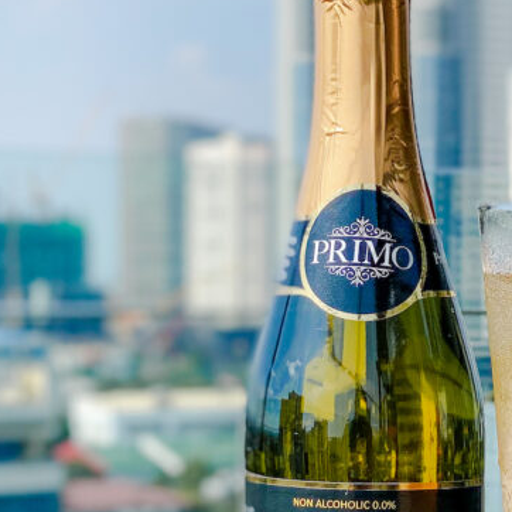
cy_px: 345
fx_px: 2175
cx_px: 491
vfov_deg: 13.4
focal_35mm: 130
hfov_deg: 13.3
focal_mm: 6
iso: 20
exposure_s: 1/1500
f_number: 2
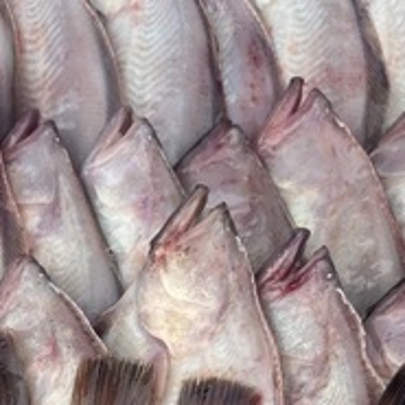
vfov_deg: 25.4
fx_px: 821
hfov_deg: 27.7
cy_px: 462
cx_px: 163
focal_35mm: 62
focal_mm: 5.7
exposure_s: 1/743
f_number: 1.5
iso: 50
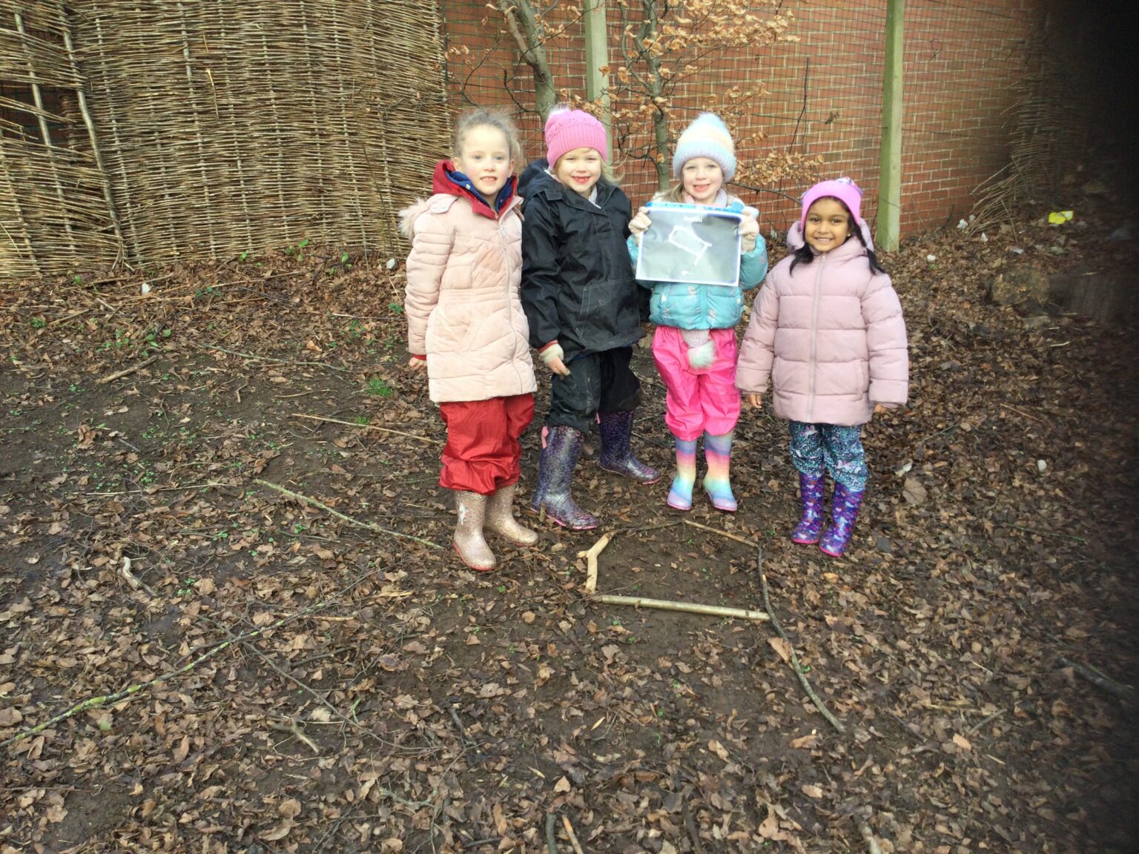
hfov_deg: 58.4
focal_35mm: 31
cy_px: 427
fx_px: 1020
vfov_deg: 45.4
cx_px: 570
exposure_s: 1/100
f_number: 2.4
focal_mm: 3.3
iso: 32
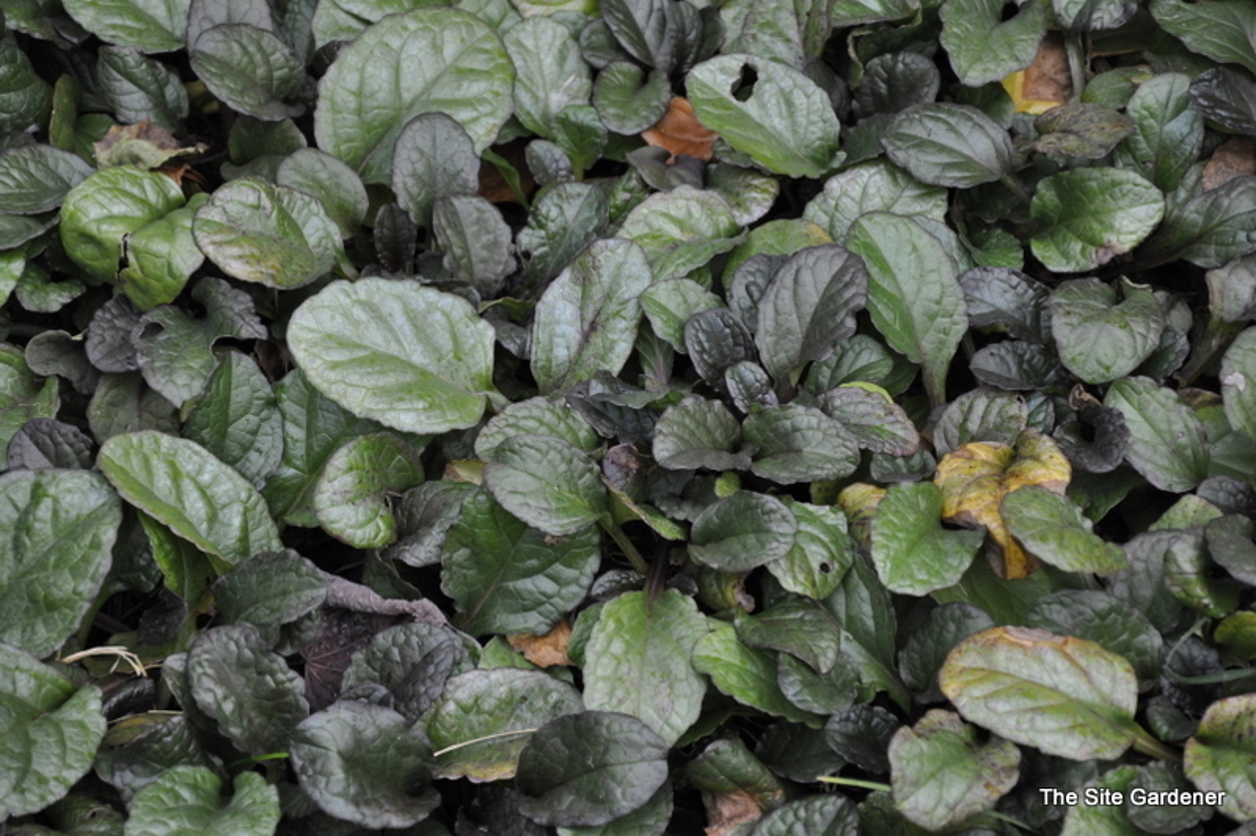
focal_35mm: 158
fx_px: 5490
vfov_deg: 8.7
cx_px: 628
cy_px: 418
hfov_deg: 13.1
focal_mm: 105
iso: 400
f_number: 5.6
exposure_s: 1/60
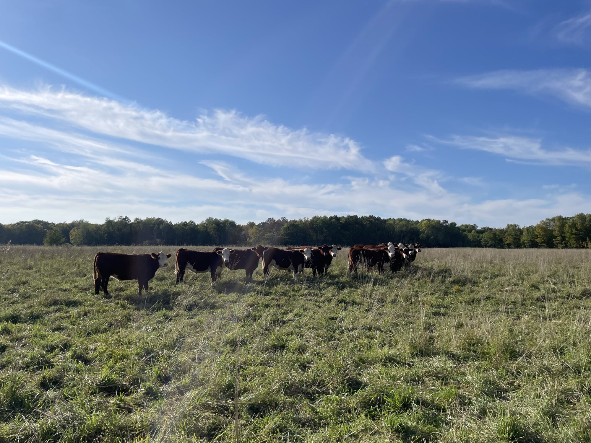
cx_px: 296
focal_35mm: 26
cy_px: 222
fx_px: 444
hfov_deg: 67.3
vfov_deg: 53.1
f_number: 1.6
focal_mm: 4.2
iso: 32
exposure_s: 1/6897
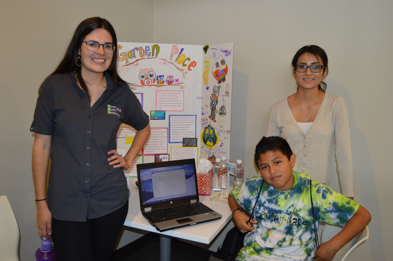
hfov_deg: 62.0
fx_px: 327
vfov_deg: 43.5
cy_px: 130
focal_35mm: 30
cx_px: 196
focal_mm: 20
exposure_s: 1/60
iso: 450
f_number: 3.5
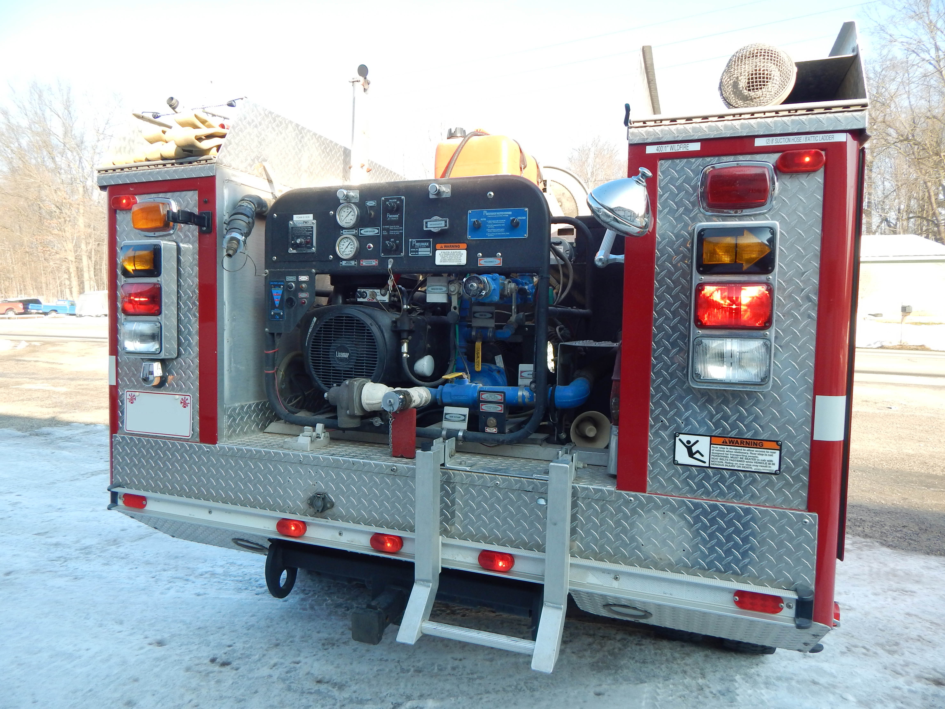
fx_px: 601
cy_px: 354
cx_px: 472
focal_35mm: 22
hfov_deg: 76.4
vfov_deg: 61.1
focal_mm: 4
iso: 125
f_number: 3
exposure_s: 1/320
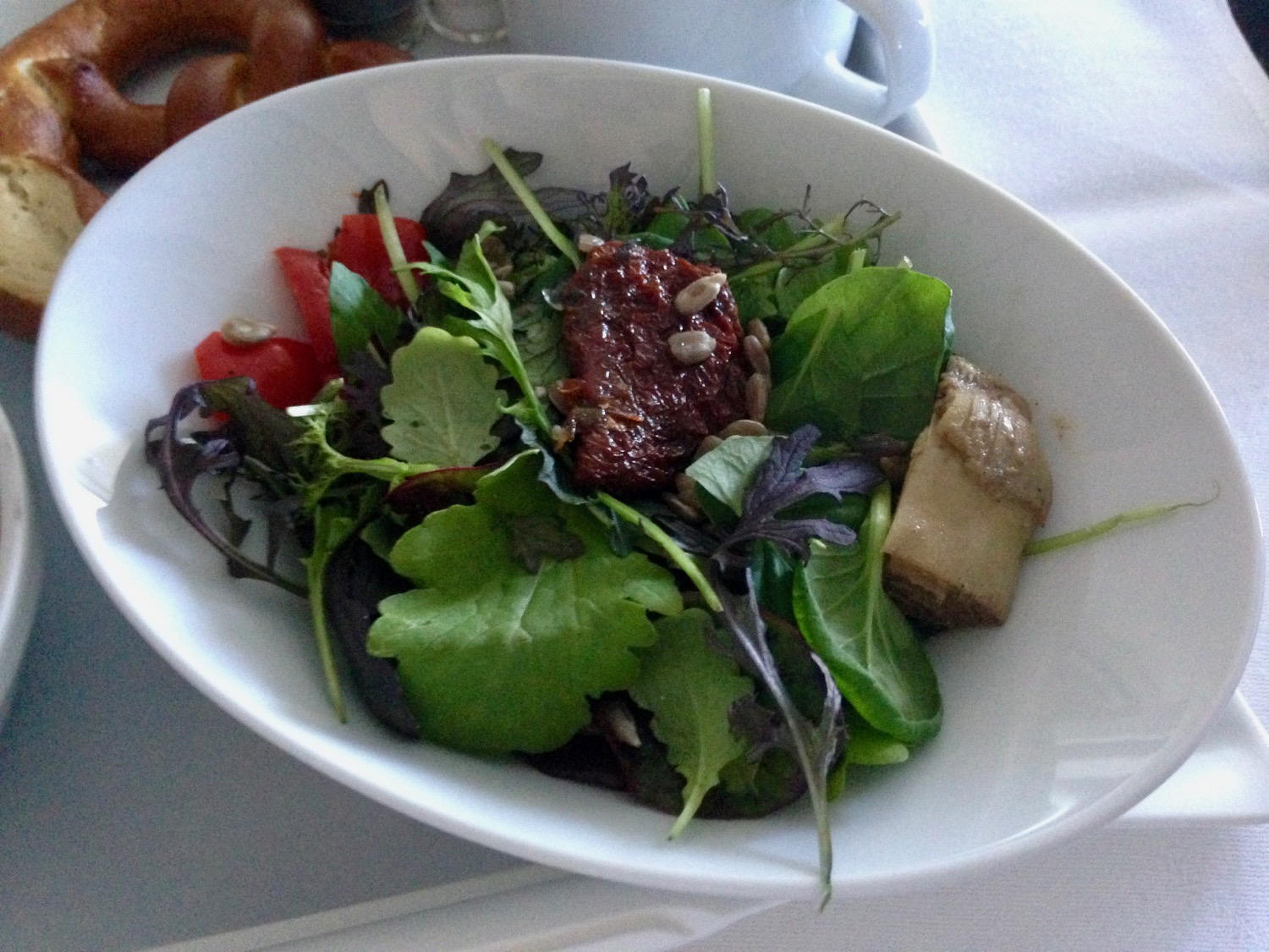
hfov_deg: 55.4
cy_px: 476
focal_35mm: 33
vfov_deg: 42.9
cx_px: 634
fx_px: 1210
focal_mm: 4.12
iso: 500
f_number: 2.4
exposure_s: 1/15
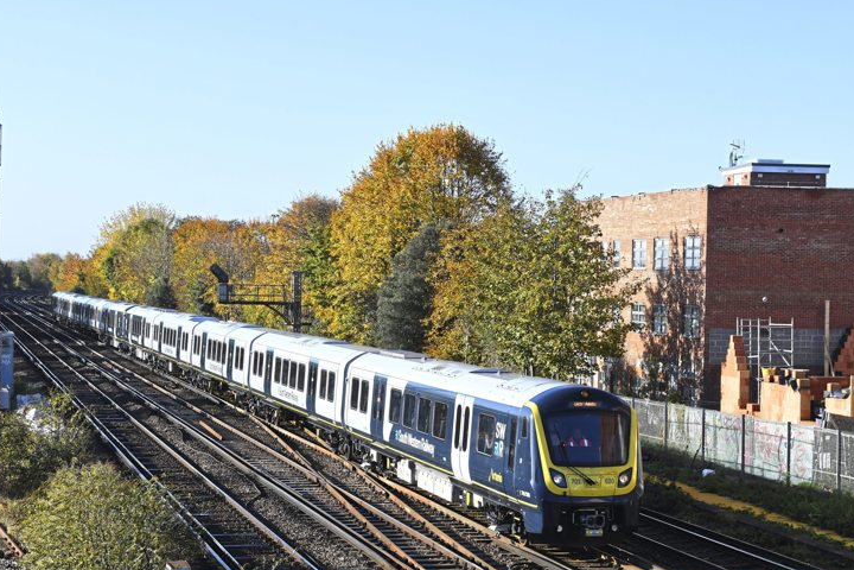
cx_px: 421
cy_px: 308
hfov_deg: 25.4
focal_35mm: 80
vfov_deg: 17.1
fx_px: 1898
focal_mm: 48
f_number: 6.3
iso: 400
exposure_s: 1/800
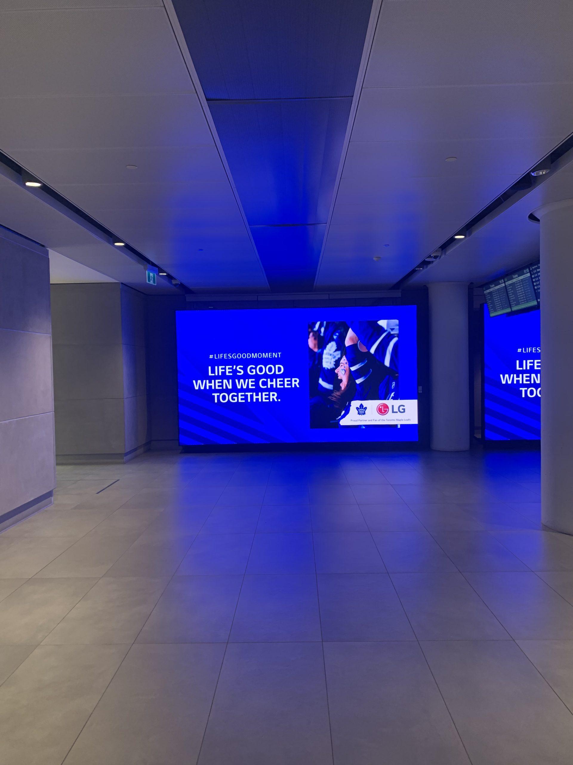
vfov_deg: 67.3
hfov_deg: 53.1
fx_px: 574
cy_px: 382
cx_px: 286
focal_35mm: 26
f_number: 1.8
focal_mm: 4.25
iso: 100
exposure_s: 1/62
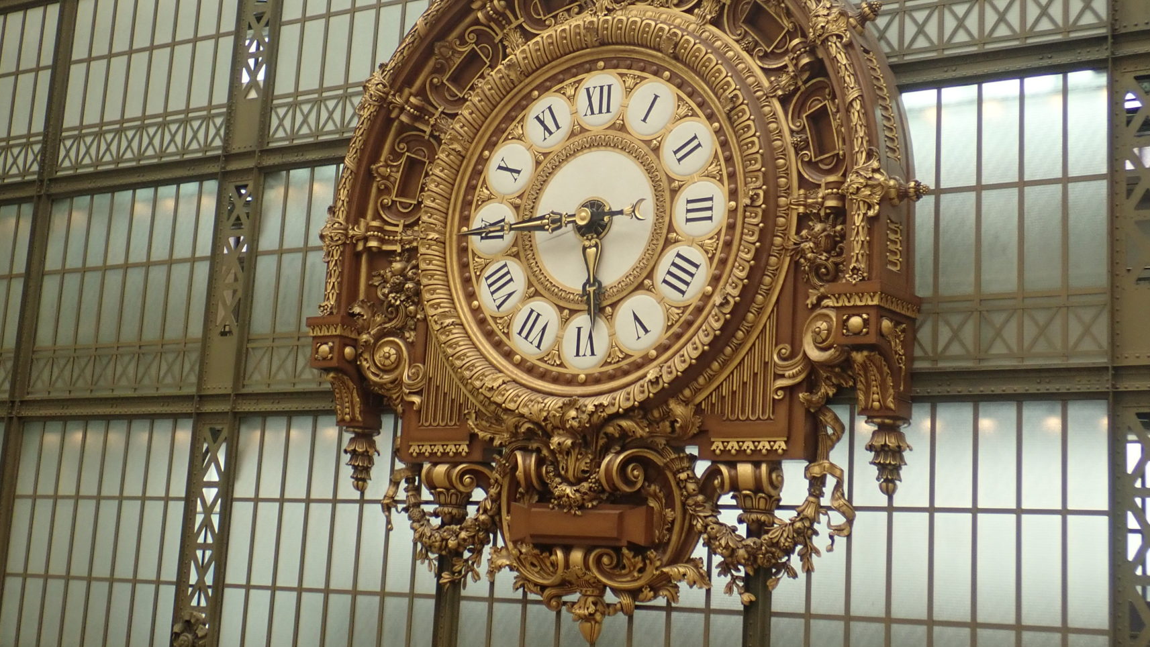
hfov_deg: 37.2
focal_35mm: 56
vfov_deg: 21.4
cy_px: 236
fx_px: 1708
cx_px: 612
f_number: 2.9
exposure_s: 1/40
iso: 200
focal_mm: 7.86
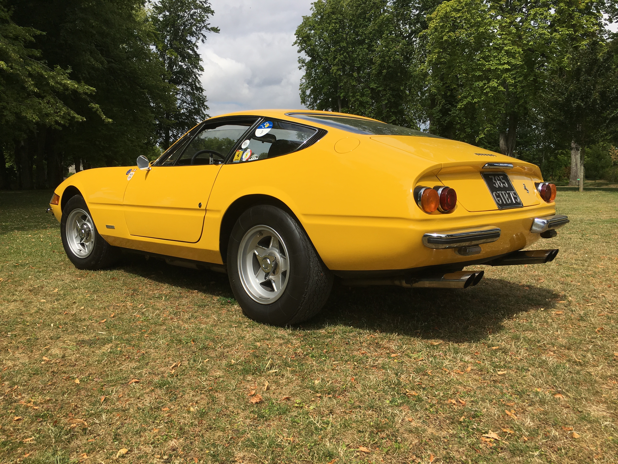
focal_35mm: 29
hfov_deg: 61.7
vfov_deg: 48.2
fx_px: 518
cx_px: 309
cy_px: 232
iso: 25
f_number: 2.2
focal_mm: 4.15
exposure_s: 1/2747
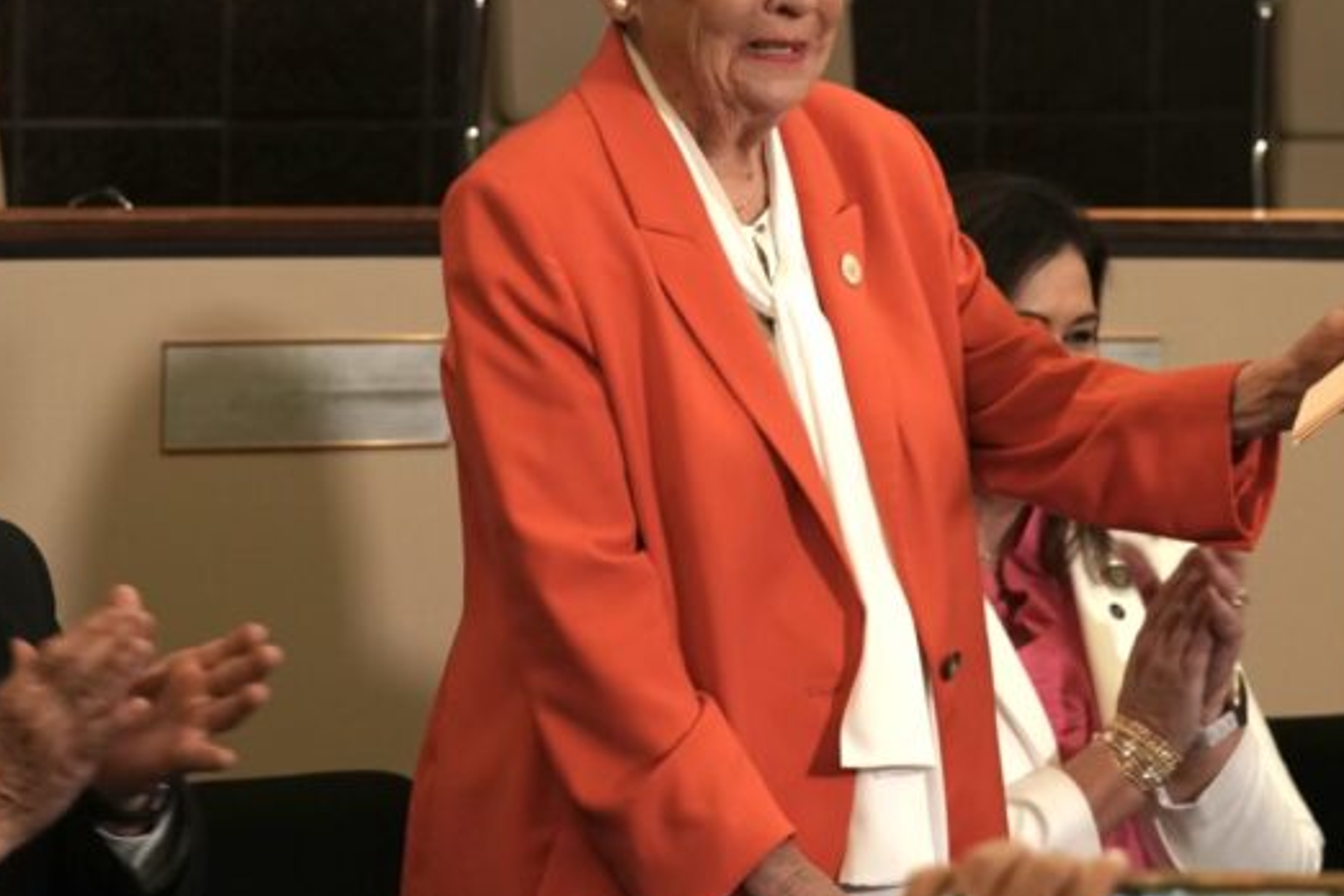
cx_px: 870
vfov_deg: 6.7
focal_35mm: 204
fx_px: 7615
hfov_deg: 10.1
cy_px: 332
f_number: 5.6
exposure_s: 1/160
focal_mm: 104
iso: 2500
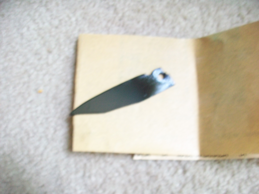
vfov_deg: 44.2
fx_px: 239
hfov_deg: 56.8
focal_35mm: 32
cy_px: 97
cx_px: 130
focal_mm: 5.7
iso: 160
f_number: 2.8
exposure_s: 1/8
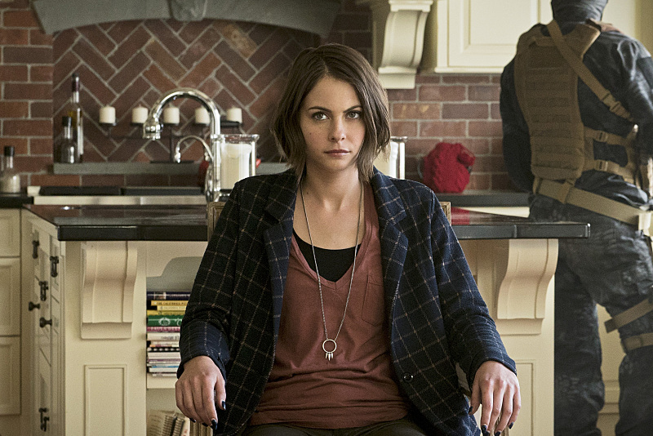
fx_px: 1706
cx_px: 326
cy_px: 218
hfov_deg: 21.7
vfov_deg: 14.6
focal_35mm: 94
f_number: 9
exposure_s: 1/320
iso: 5000
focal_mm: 94
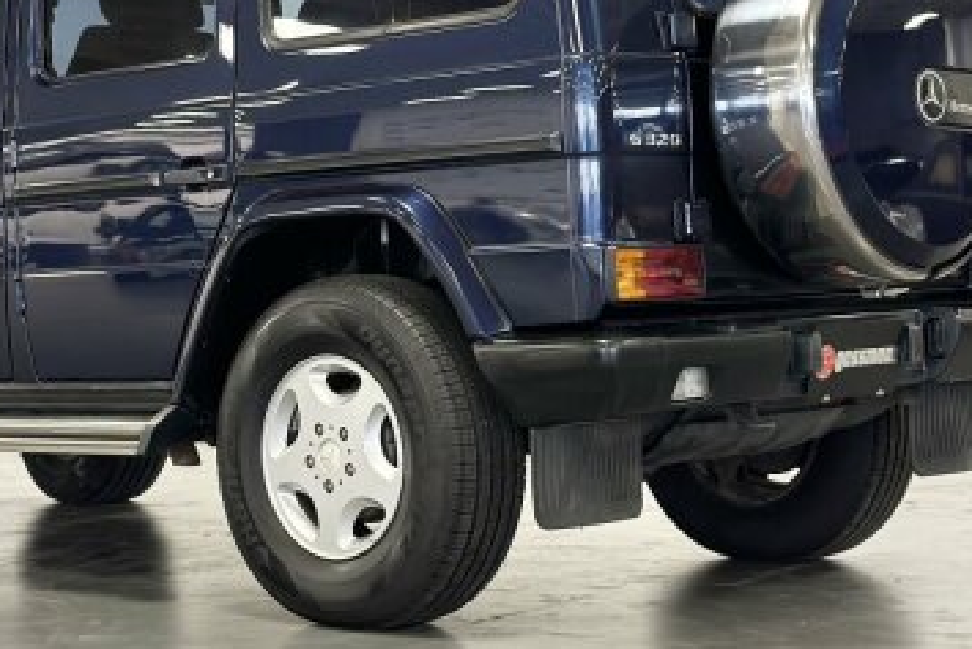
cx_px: 320
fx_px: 2431
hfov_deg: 22.5
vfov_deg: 15.1
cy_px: 151
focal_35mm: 90
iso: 250
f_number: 1.78
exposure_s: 1/60
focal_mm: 6.86
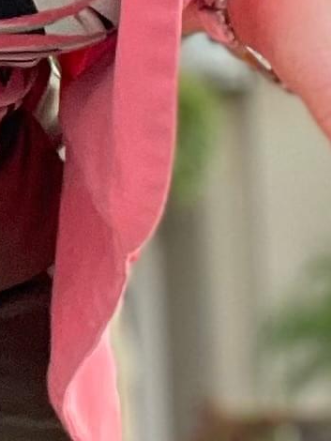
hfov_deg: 7.5
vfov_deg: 9.8
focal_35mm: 197
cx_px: -98
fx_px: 2509
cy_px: -167
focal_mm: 2.71
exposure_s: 1/60
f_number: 2.2
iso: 250
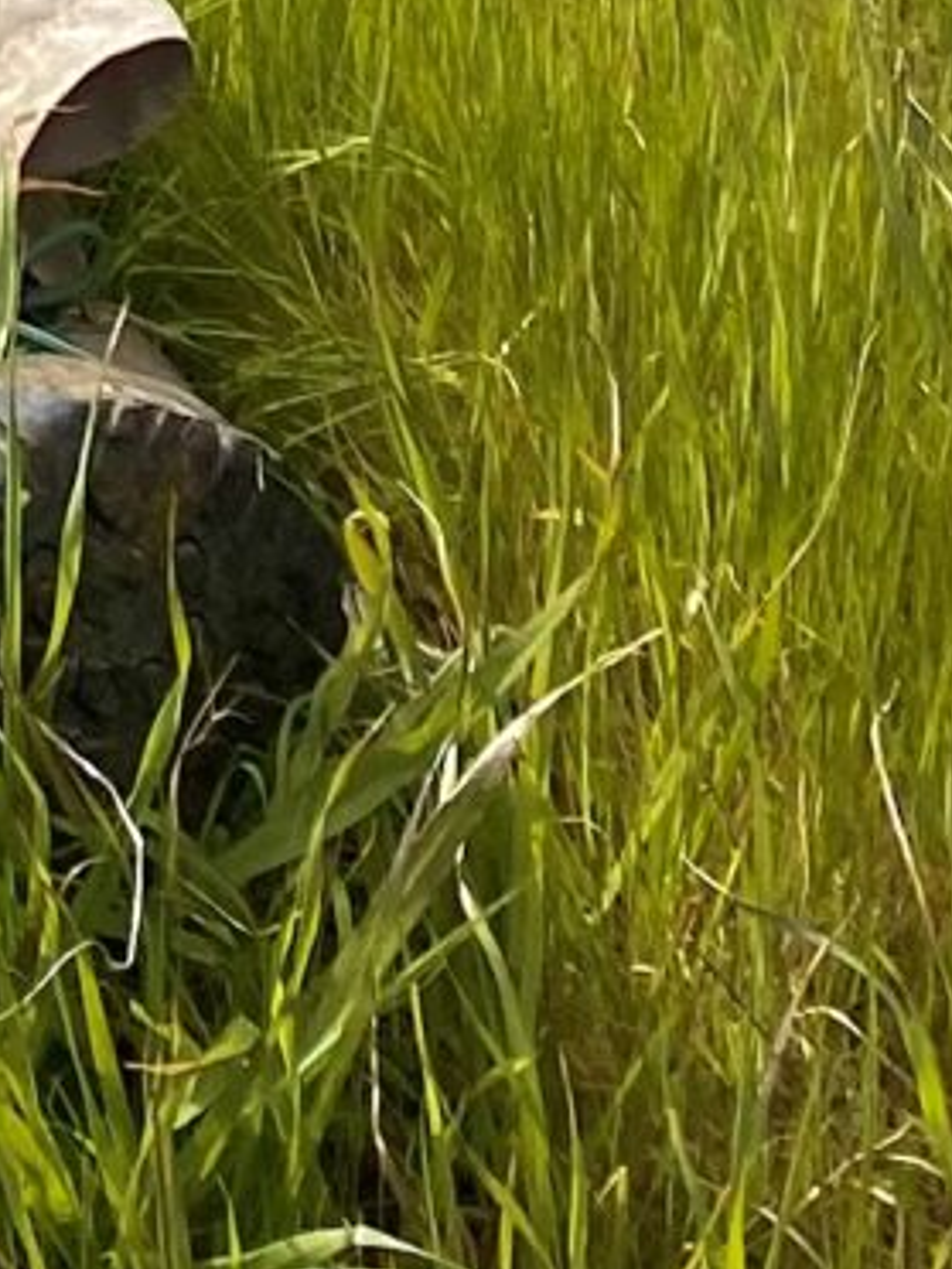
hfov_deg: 8.2
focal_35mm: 179
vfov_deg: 8.6
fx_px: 6564
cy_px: -2903
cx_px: -232
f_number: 1.8
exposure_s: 1/3125
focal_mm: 4.25
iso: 32
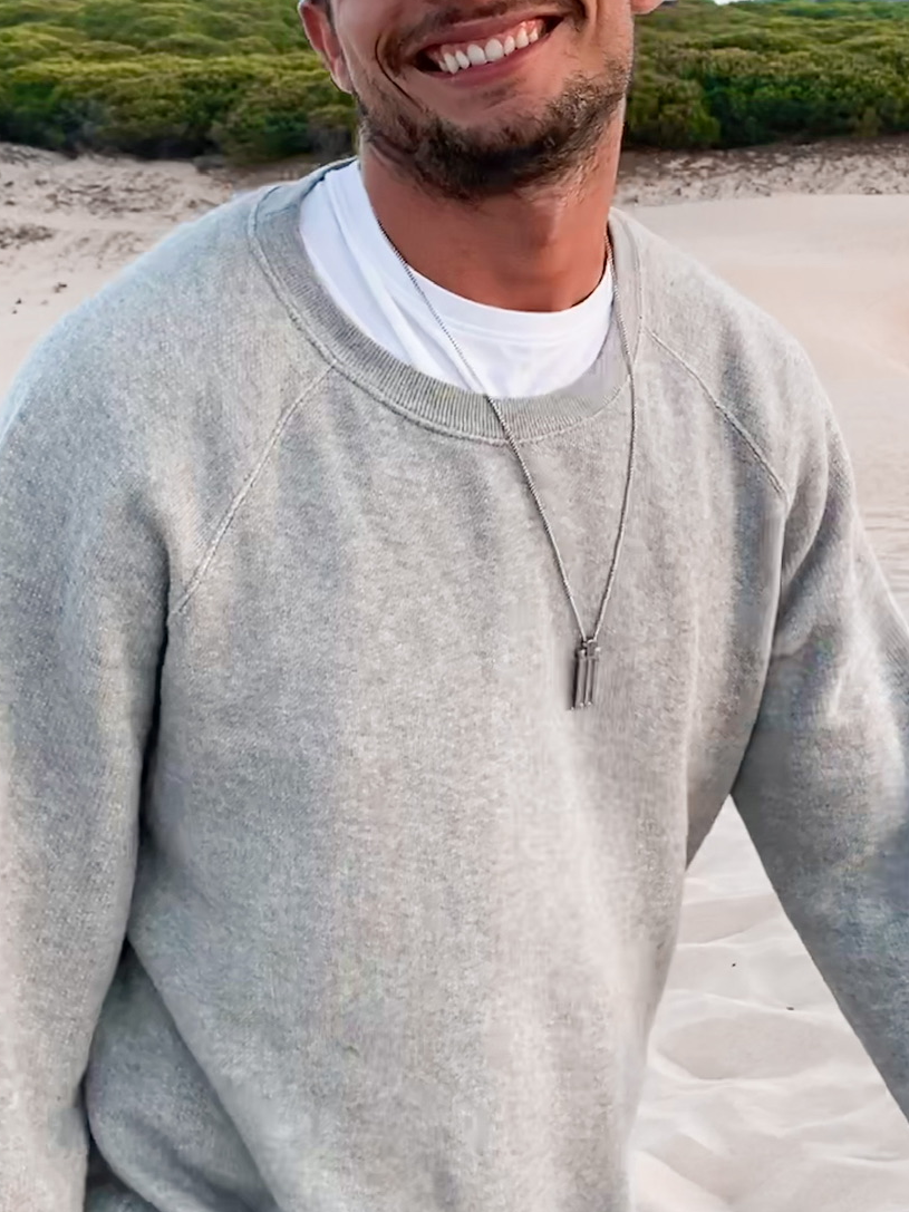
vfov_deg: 37.7
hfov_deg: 29.1
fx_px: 1716
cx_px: 697
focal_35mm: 49
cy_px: 270
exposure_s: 1/440
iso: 32
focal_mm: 4.25
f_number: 1.8
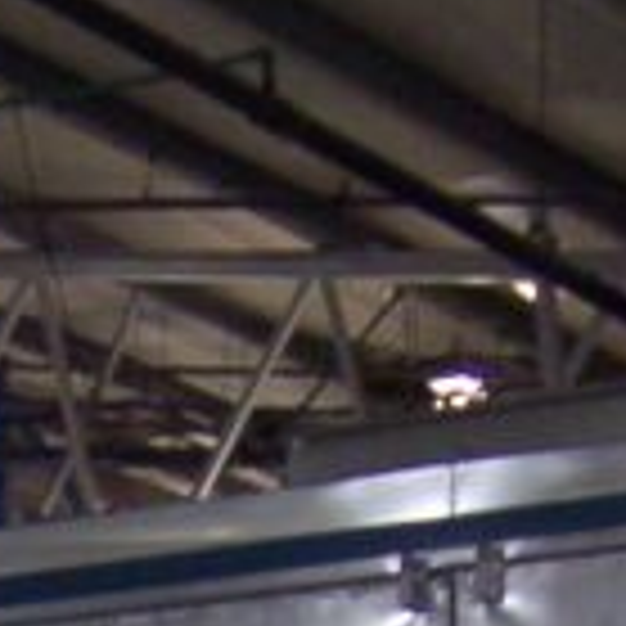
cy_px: 1207
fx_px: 3846
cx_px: -92
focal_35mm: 188
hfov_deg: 9.2
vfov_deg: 8.8
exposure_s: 1/30
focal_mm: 5.54
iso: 140
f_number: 2.76
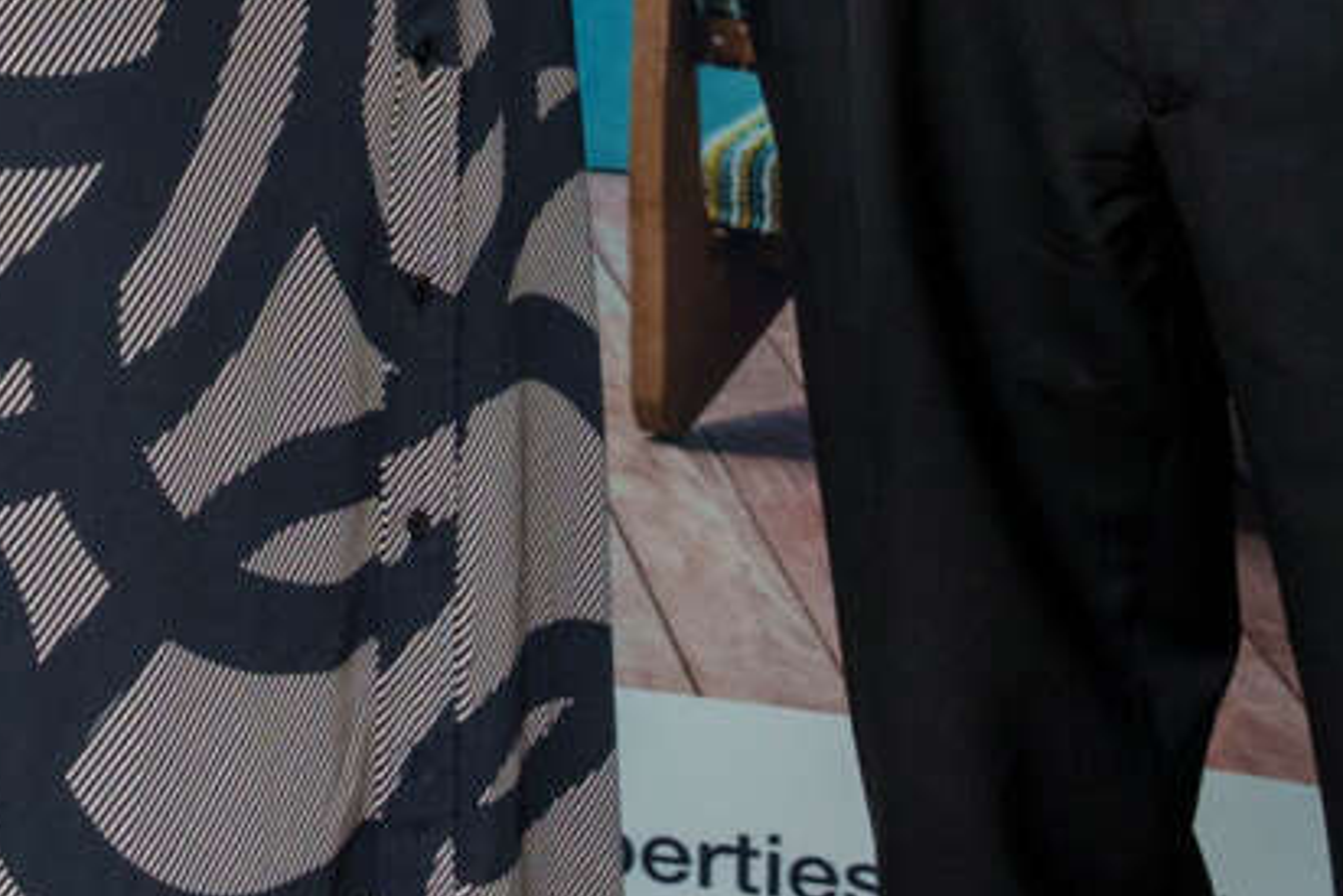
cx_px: -156
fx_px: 5560
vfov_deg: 8.4
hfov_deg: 13.5
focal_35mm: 149
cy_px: -1266
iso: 800
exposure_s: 1/60
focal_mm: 24
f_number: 4
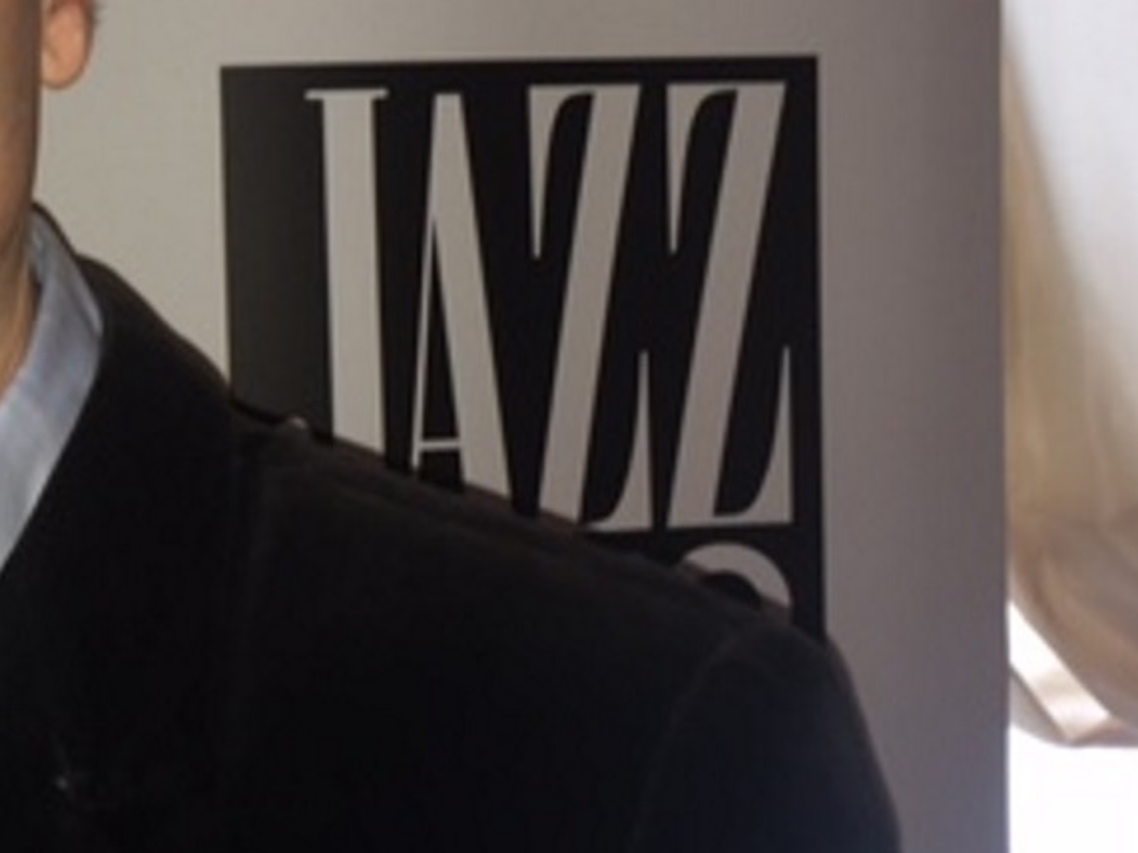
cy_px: 130
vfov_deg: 22.2
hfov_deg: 27.7
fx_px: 2136
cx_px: -50
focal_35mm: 65
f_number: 2.2
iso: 50
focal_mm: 4.15
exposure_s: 1/20
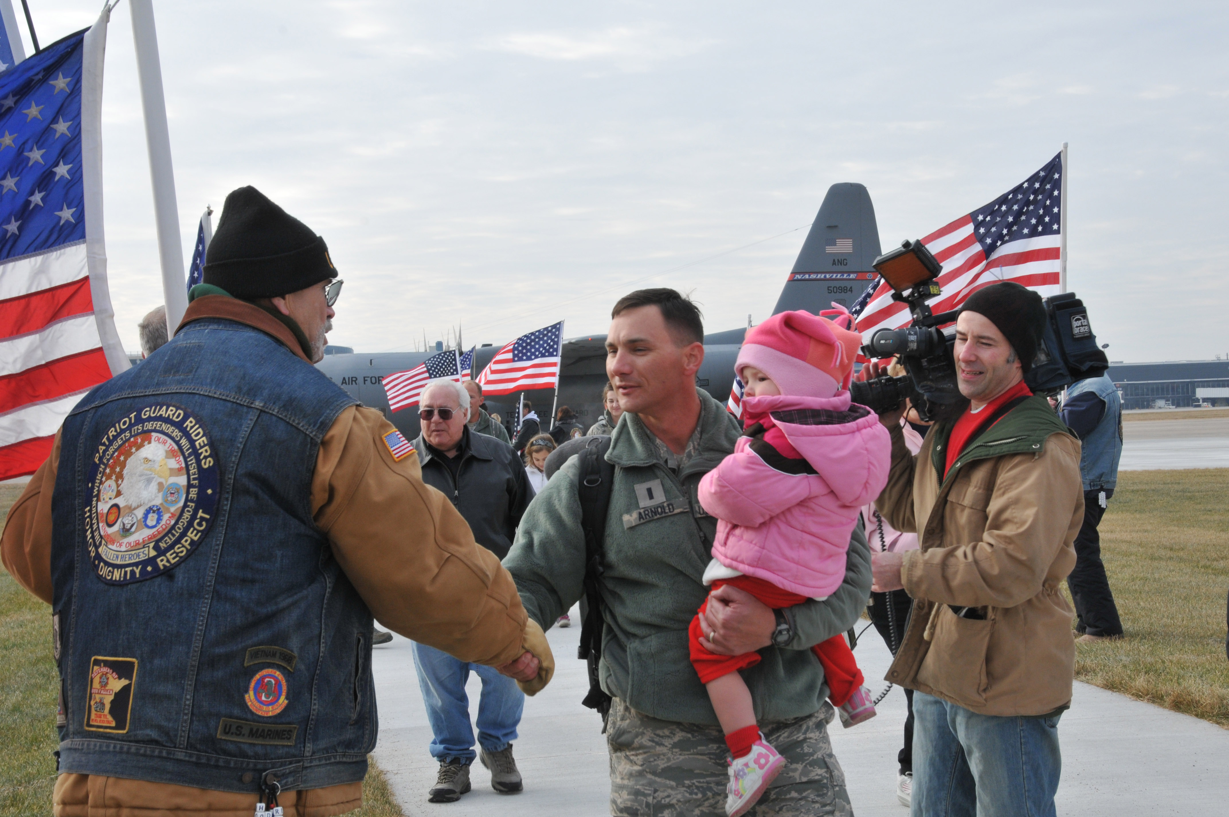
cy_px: 408
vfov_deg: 21.5
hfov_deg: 31.9
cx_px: 614
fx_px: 2148
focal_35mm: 63
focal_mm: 42
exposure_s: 1/125
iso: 400
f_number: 18
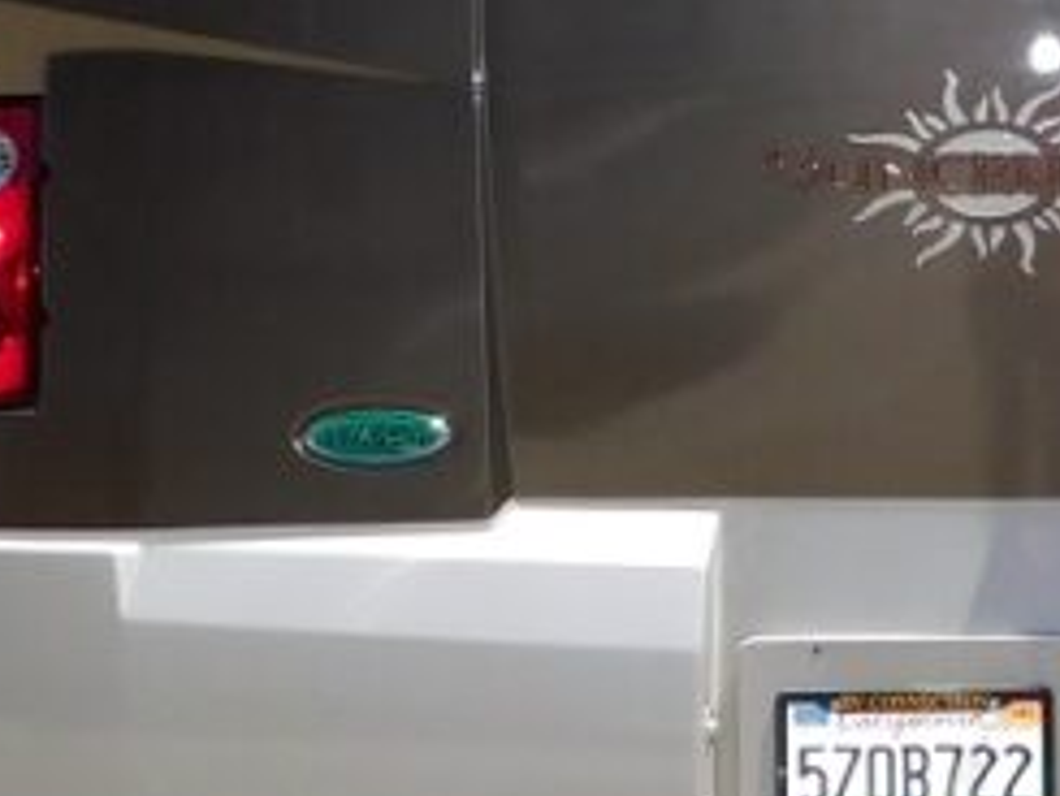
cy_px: -39
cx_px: 1038
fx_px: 2941
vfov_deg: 15.1
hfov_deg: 19.9
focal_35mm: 96
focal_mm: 4
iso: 125
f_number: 3
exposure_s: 1/1250
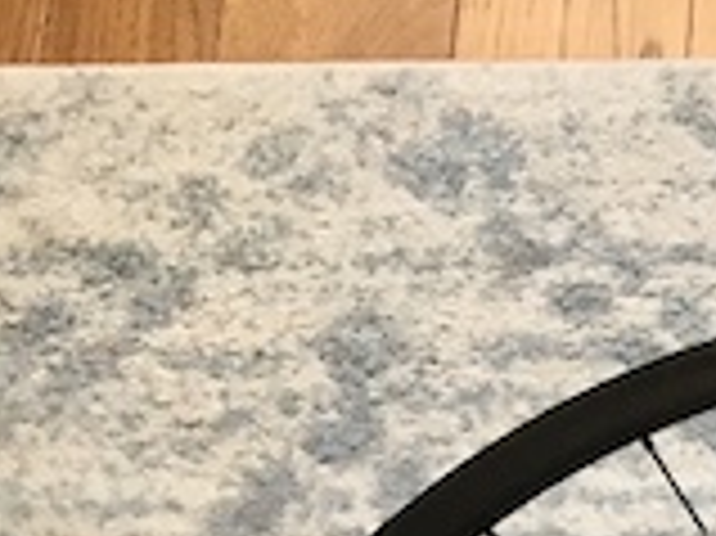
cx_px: 1774
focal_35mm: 146
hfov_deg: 11.1
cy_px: 1144
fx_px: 3018
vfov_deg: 9.4
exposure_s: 1/30
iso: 25
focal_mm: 4.15
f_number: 2.2
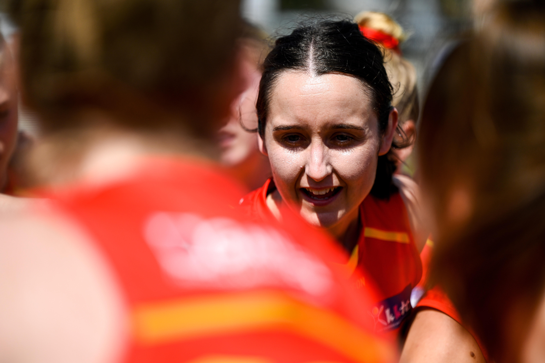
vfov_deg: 9.1
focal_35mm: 150
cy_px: 182
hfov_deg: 13.7
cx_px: 272
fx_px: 2271
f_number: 2.8
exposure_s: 1/5000
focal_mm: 150
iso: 125
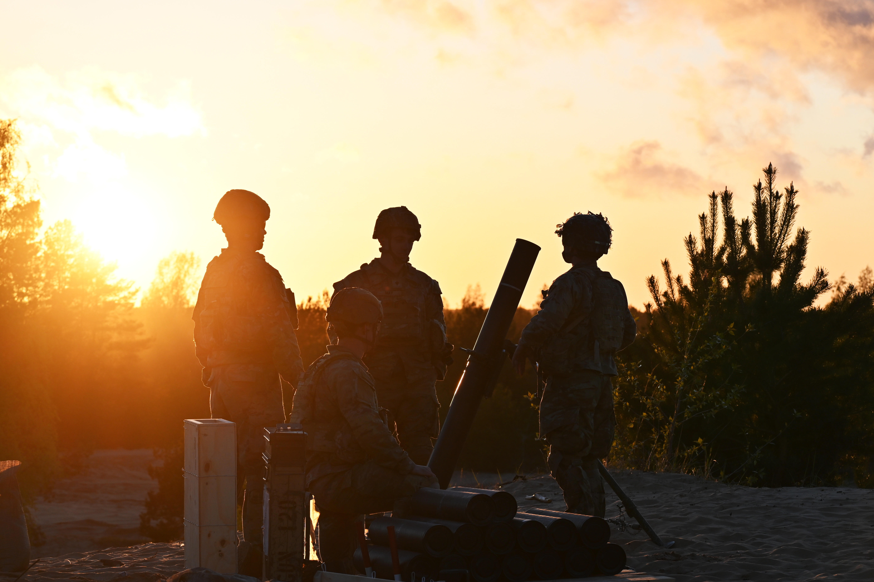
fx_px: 2950
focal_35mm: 122
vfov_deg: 11.3
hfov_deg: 16.9
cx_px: 437
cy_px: 291
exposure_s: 1/320
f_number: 6.3
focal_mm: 81
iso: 100
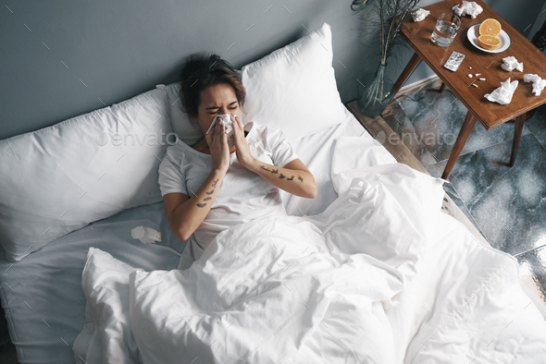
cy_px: 182
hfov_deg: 54.4
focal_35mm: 35
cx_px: 273
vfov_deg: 37.9
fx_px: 531
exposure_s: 1/125
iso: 900
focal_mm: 35
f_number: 2.2
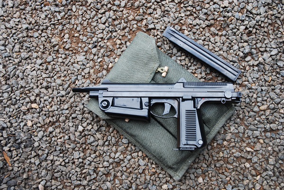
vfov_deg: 36.9
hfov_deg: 53.1
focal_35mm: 36
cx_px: 142
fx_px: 284
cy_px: 95
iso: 200
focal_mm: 24
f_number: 5.6
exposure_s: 1/125
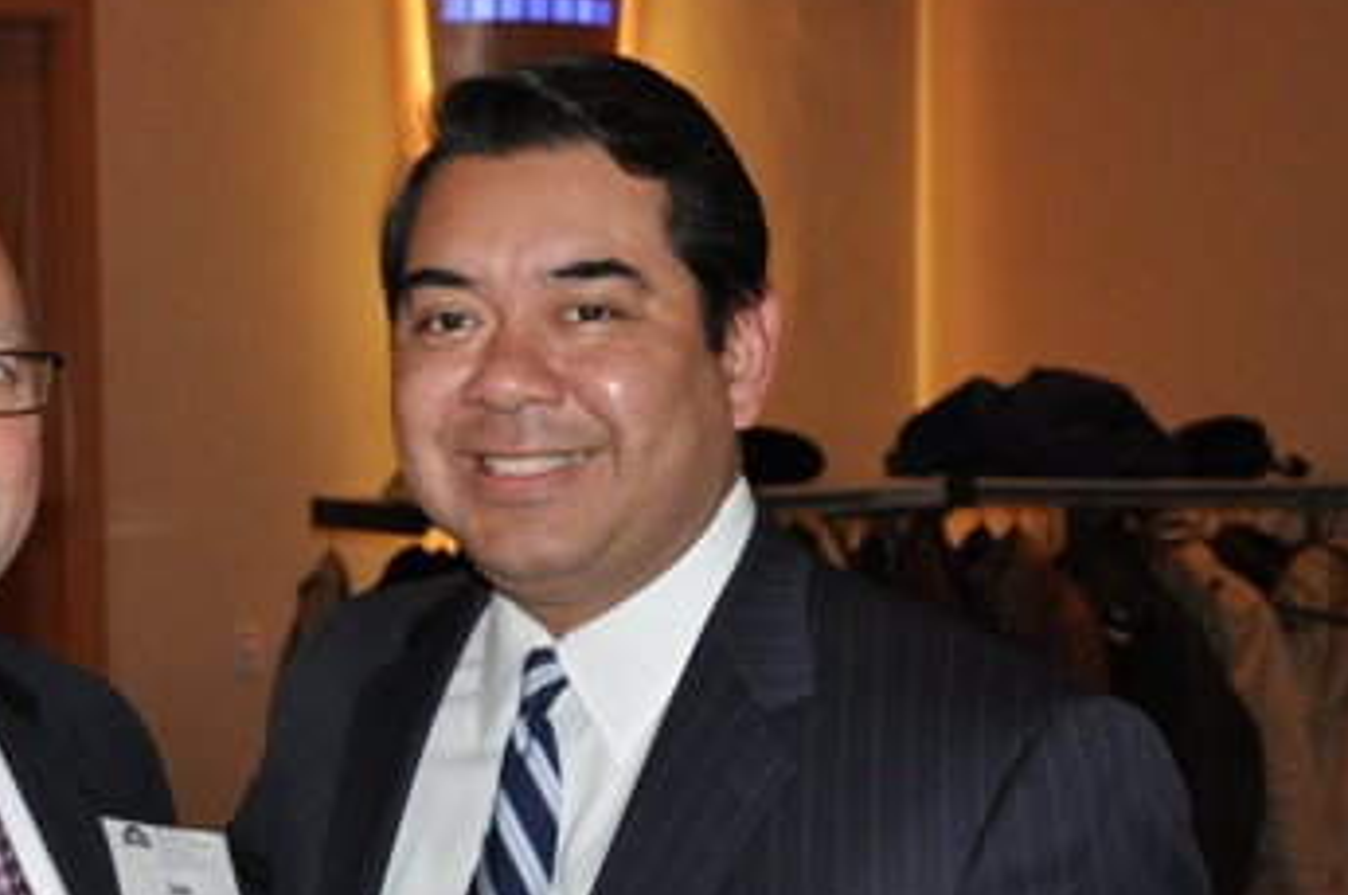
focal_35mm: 85
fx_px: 3178
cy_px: 629
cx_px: 295
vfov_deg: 16.0
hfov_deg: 23.6
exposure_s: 1/60
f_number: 4.2
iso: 800
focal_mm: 34
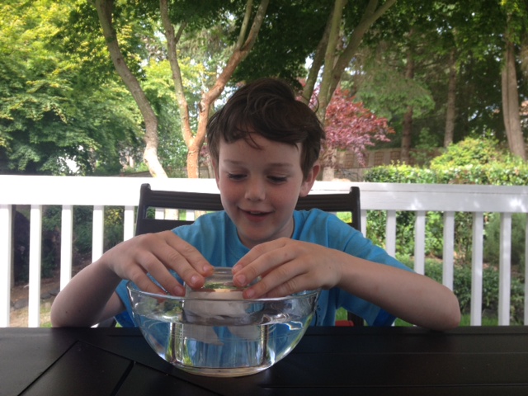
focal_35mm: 35
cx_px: 264
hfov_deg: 52.6
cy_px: 198
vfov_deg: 40.7
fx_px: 534
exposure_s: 1/120
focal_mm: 4.28
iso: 50
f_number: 2.4
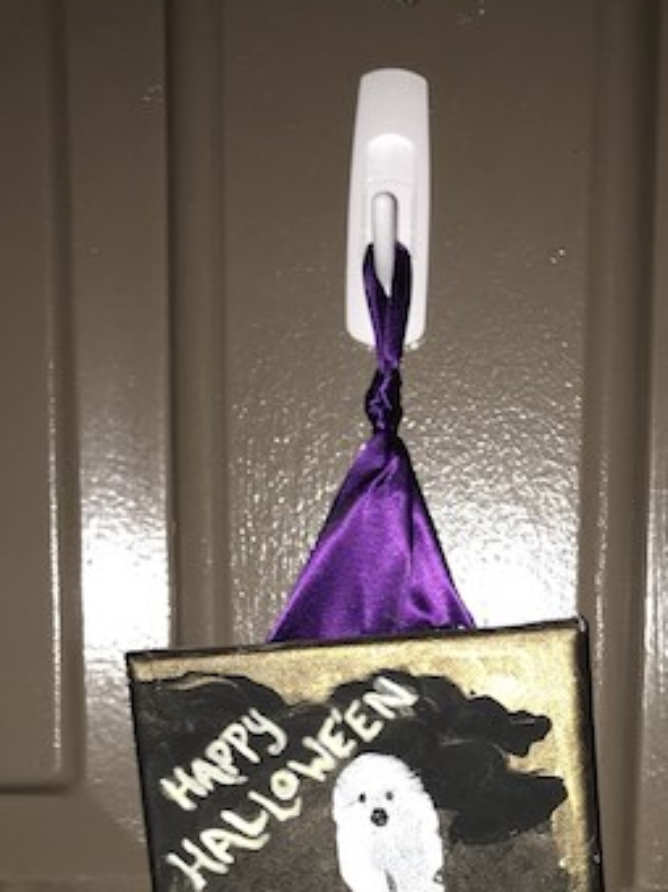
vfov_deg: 29.4
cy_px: 871
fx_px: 1596
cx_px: 488
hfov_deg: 23.4
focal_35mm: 62
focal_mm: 3.99
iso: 20
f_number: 1.8
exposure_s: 1/23
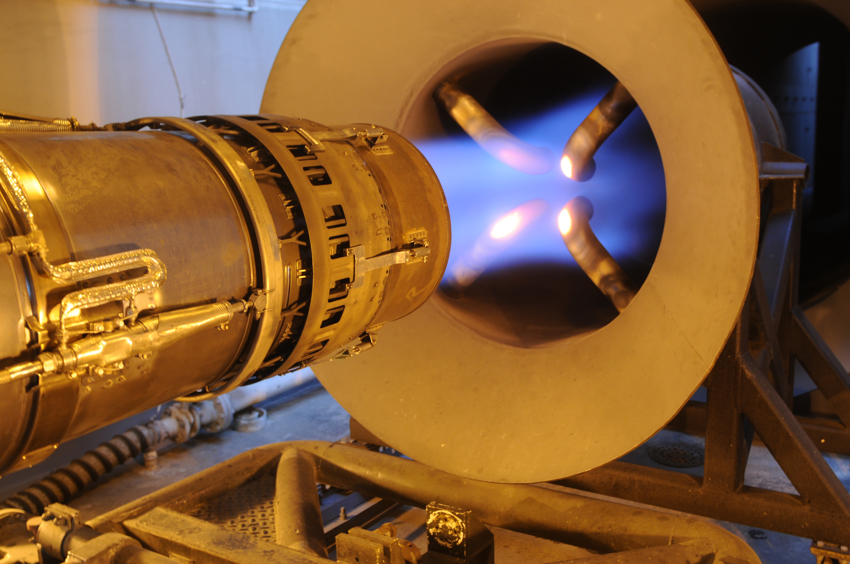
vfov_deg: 36.8
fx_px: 849
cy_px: 282
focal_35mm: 36
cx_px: 425
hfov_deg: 53.2
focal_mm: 24
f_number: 3.5
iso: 320
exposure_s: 1/50
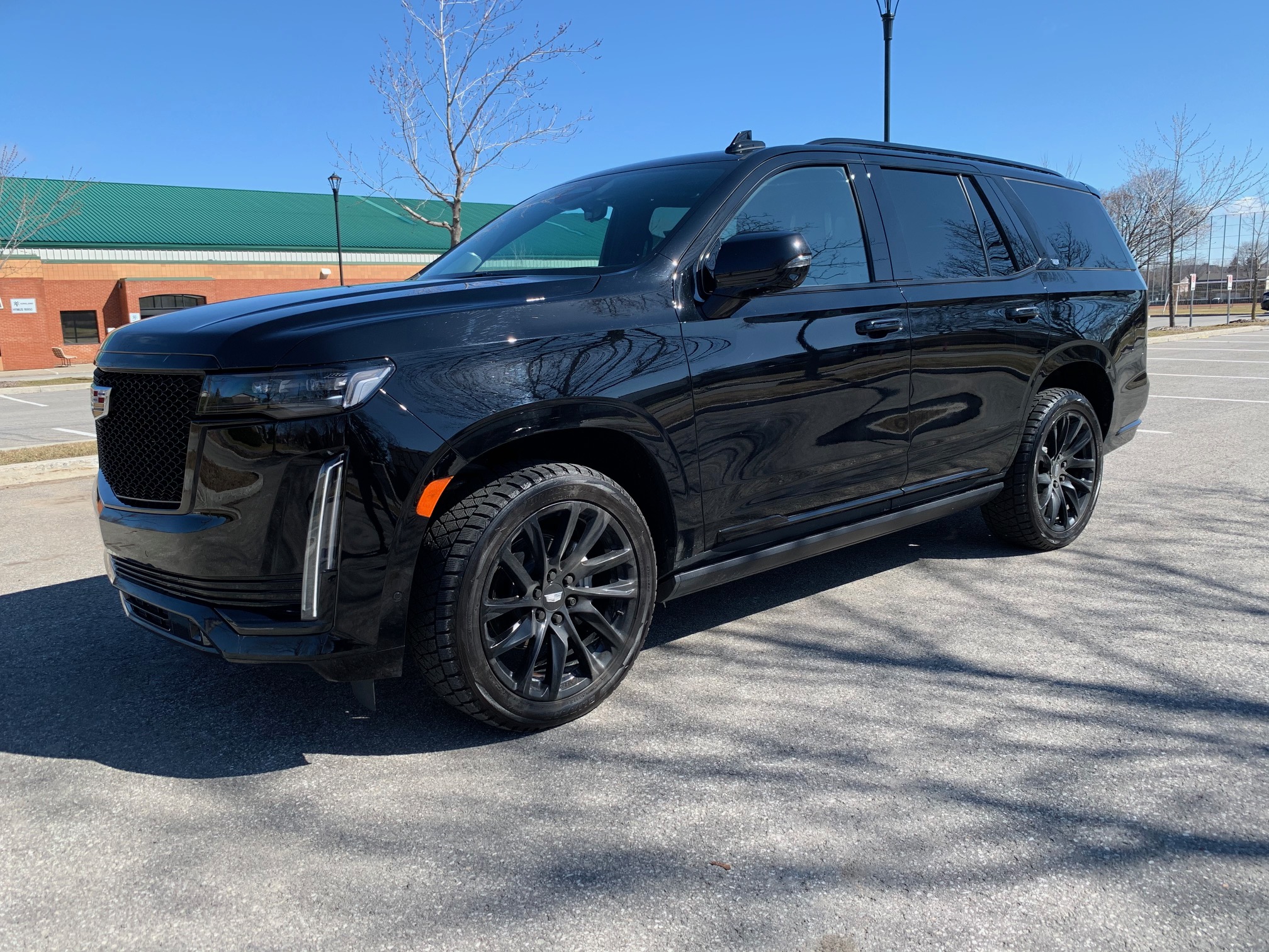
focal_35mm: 26
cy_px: 476
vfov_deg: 53.1
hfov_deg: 67.3
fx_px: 953
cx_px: 634
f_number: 1.8
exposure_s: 1/1032
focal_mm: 4.25
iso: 25
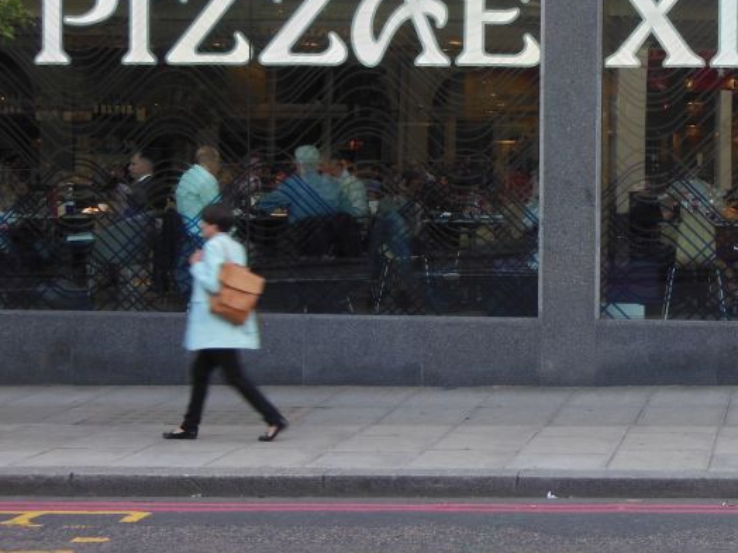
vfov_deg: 16.7
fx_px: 1876
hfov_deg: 21.8
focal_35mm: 88
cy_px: 184
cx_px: 651
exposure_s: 1/30
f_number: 4.4
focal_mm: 8
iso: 125
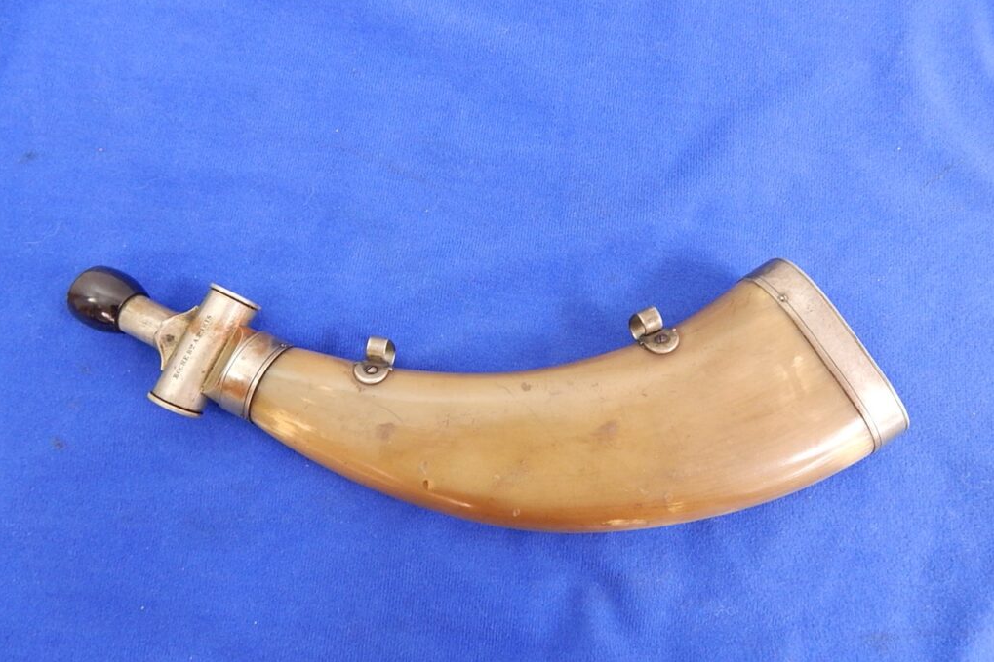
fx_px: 635
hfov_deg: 76.1
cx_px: 497
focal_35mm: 23
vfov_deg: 55.1
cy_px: 351
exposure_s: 1/10
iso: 400
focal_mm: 4
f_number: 3
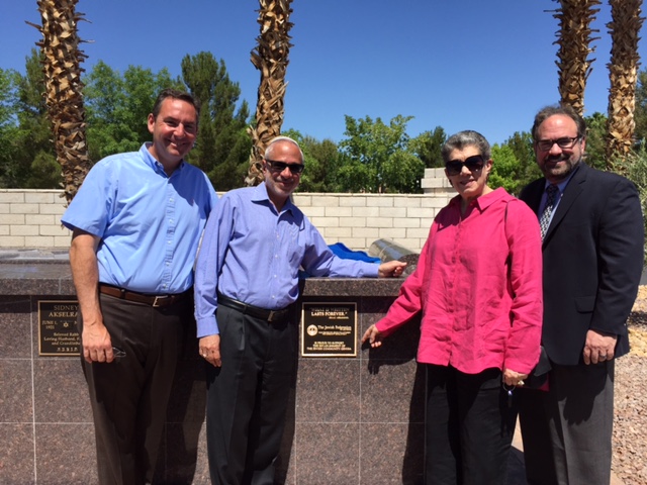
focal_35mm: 29
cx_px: 324
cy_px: 242
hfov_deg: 61.7
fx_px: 542
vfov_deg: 48.2
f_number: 2.2
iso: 32
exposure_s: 1/2326
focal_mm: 4.15
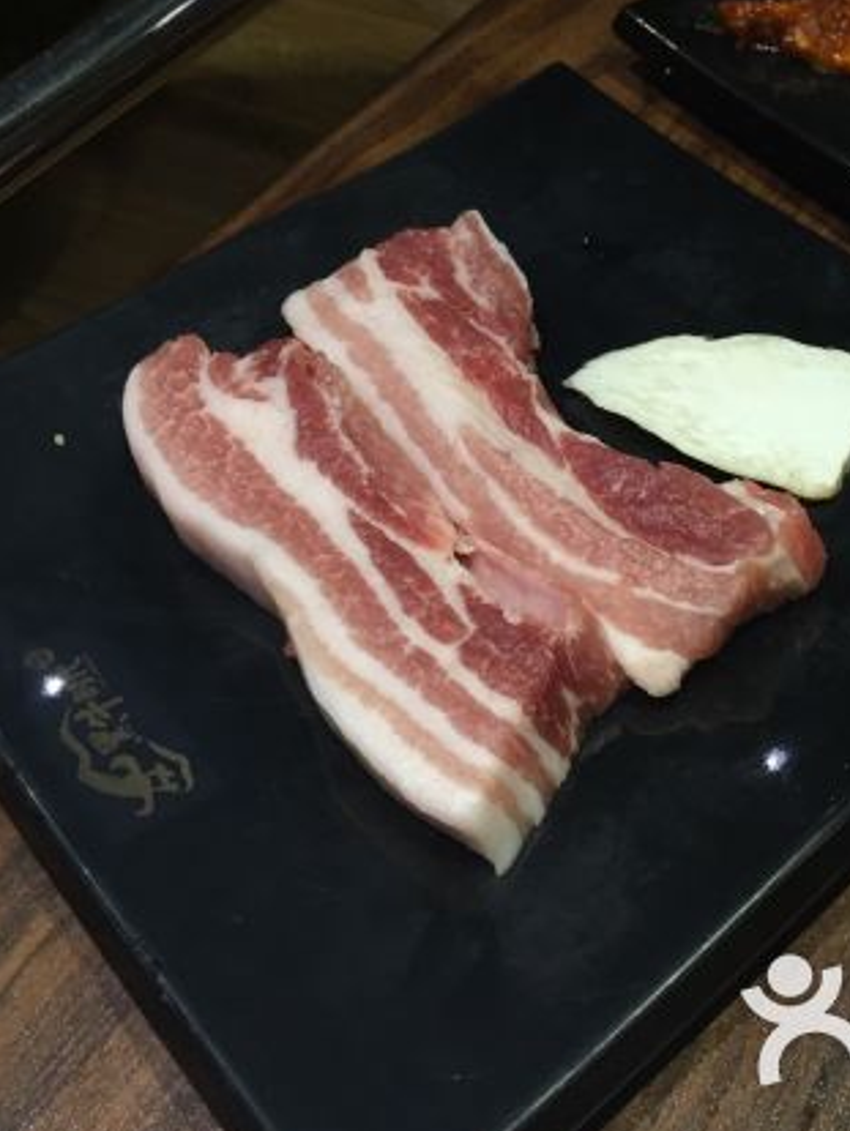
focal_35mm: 49
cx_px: 709
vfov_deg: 37.3
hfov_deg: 28.9
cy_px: 205
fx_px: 1603
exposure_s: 1/33
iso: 100
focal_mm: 4.15
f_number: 2.2
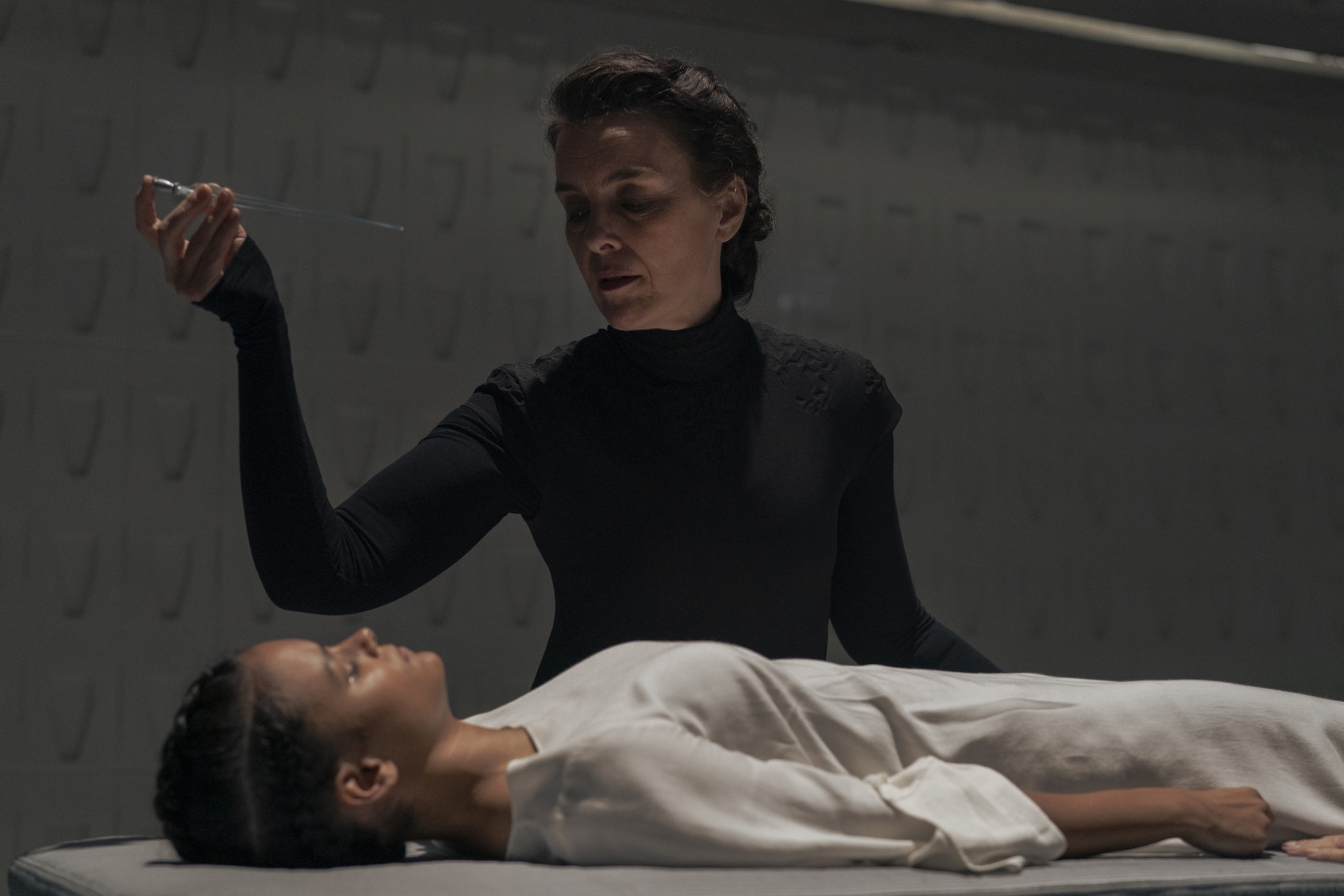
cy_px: 509
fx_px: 2128
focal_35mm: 57
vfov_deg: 23.8
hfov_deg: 35.0
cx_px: 717
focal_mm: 50
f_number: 2.2
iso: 2500
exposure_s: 1/160
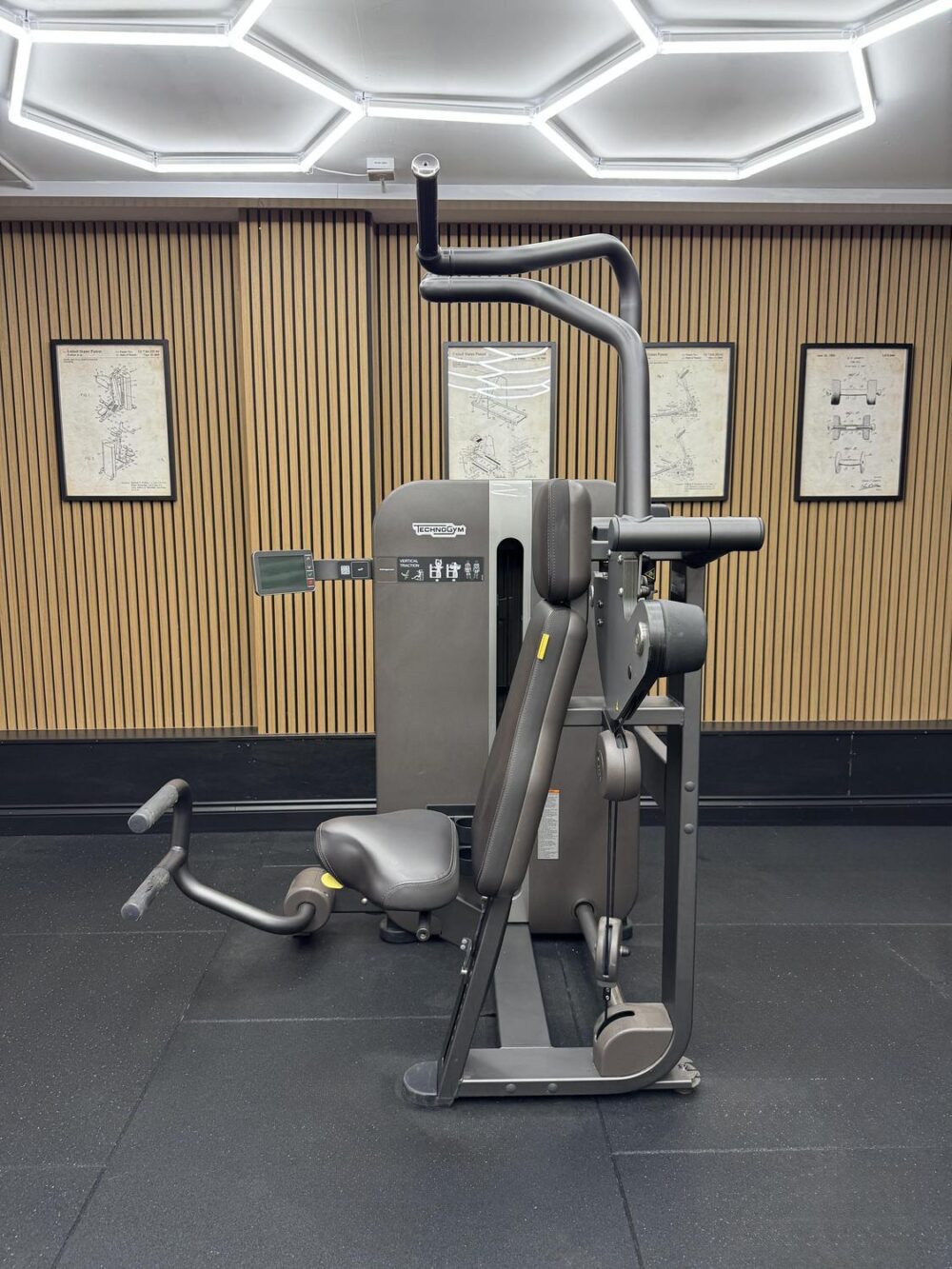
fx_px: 880
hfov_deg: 56.8
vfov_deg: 71.6
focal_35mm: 24
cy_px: 634
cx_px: 476
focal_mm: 6.76
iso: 125
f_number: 1.78
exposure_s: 1/100
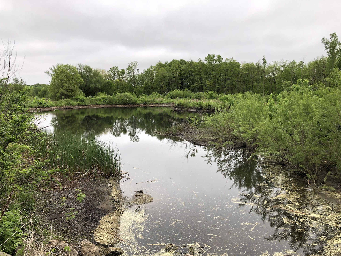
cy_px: 128
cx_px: 170
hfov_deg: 63.4
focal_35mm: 28
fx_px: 276
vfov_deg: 49.7
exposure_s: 1/120
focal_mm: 3.99
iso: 64
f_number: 1.8
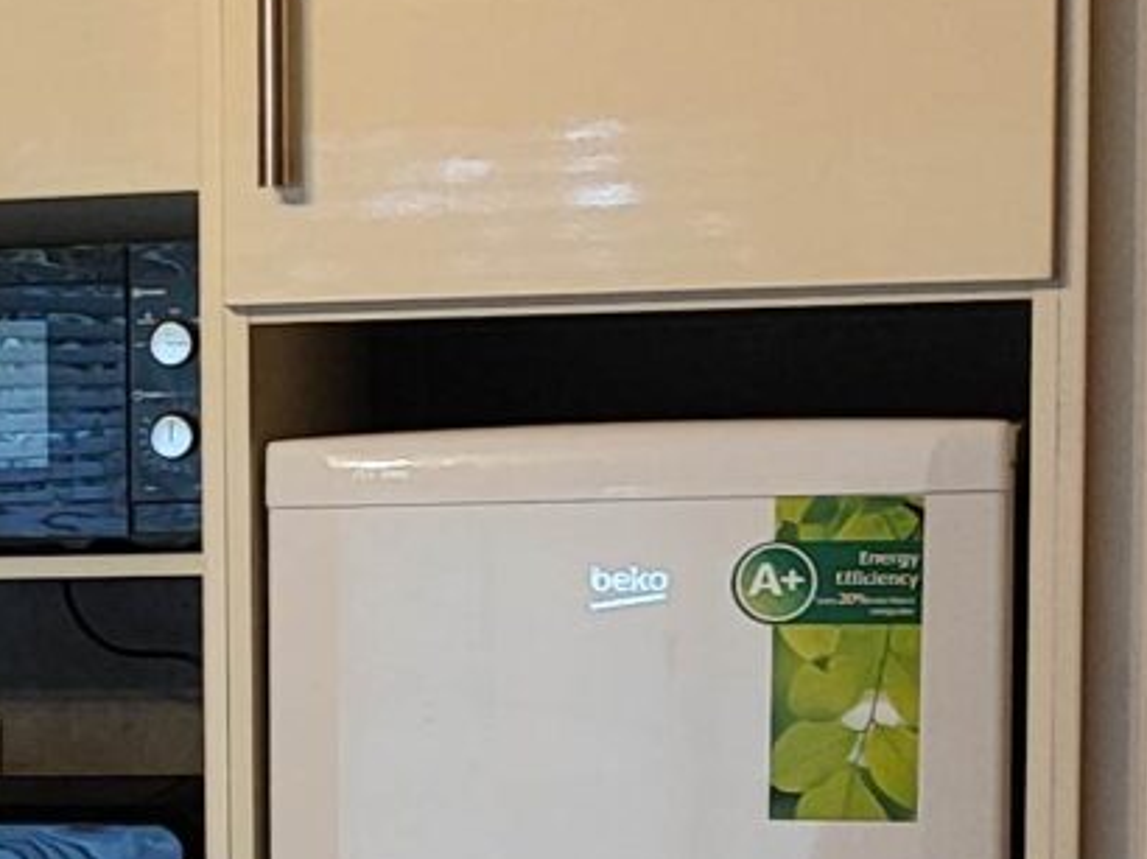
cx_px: -680
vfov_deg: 9.8
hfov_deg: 12.4
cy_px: 988
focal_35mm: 150
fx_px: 4967
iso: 689
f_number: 1.89
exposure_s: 1/50
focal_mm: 5.89
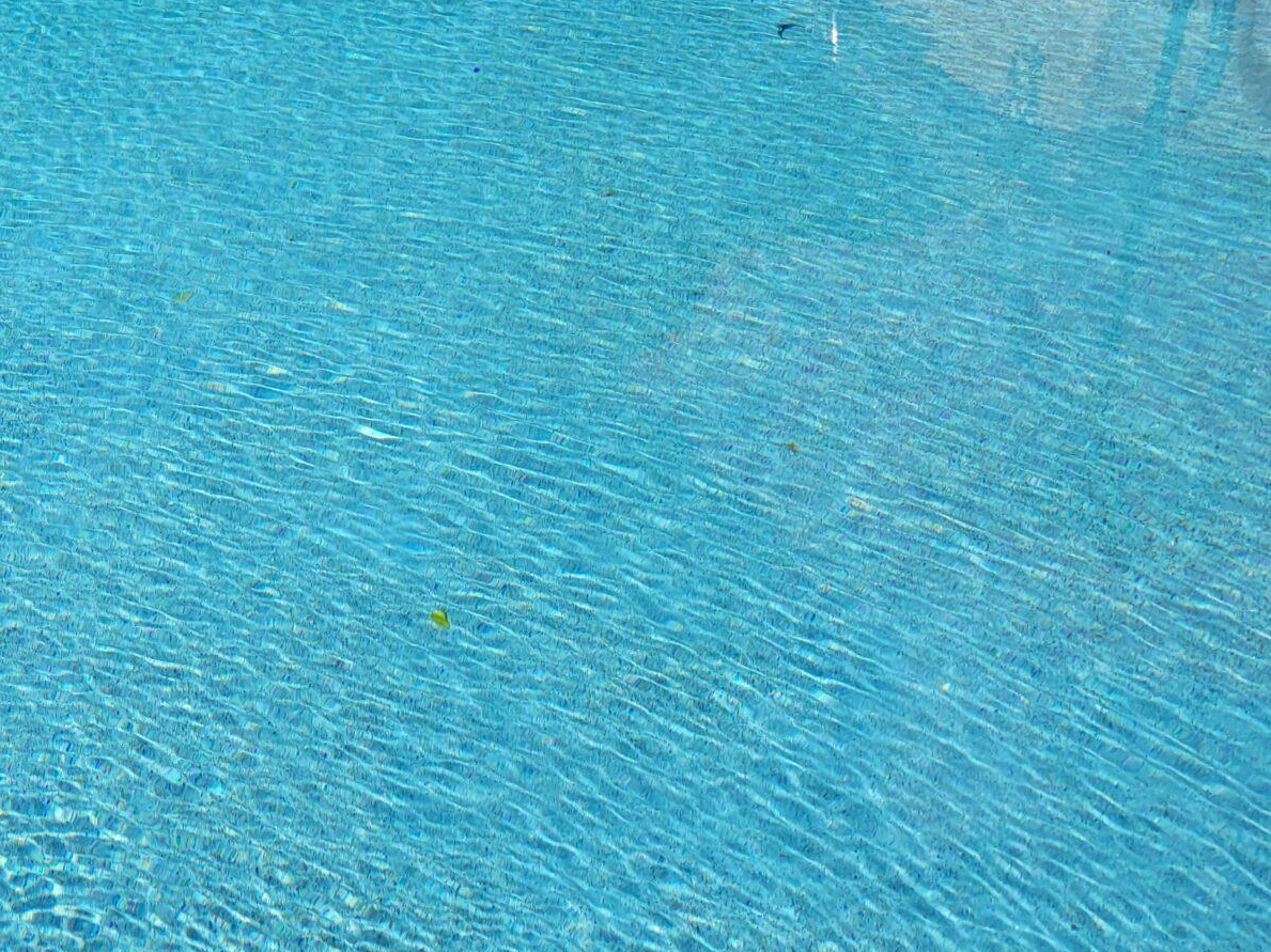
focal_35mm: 56
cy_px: 246
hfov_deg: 31.6
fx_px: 2056
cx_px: -19
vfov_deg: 25.8
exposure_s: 1/1914
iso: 40
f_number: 1.8
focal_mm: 5.4
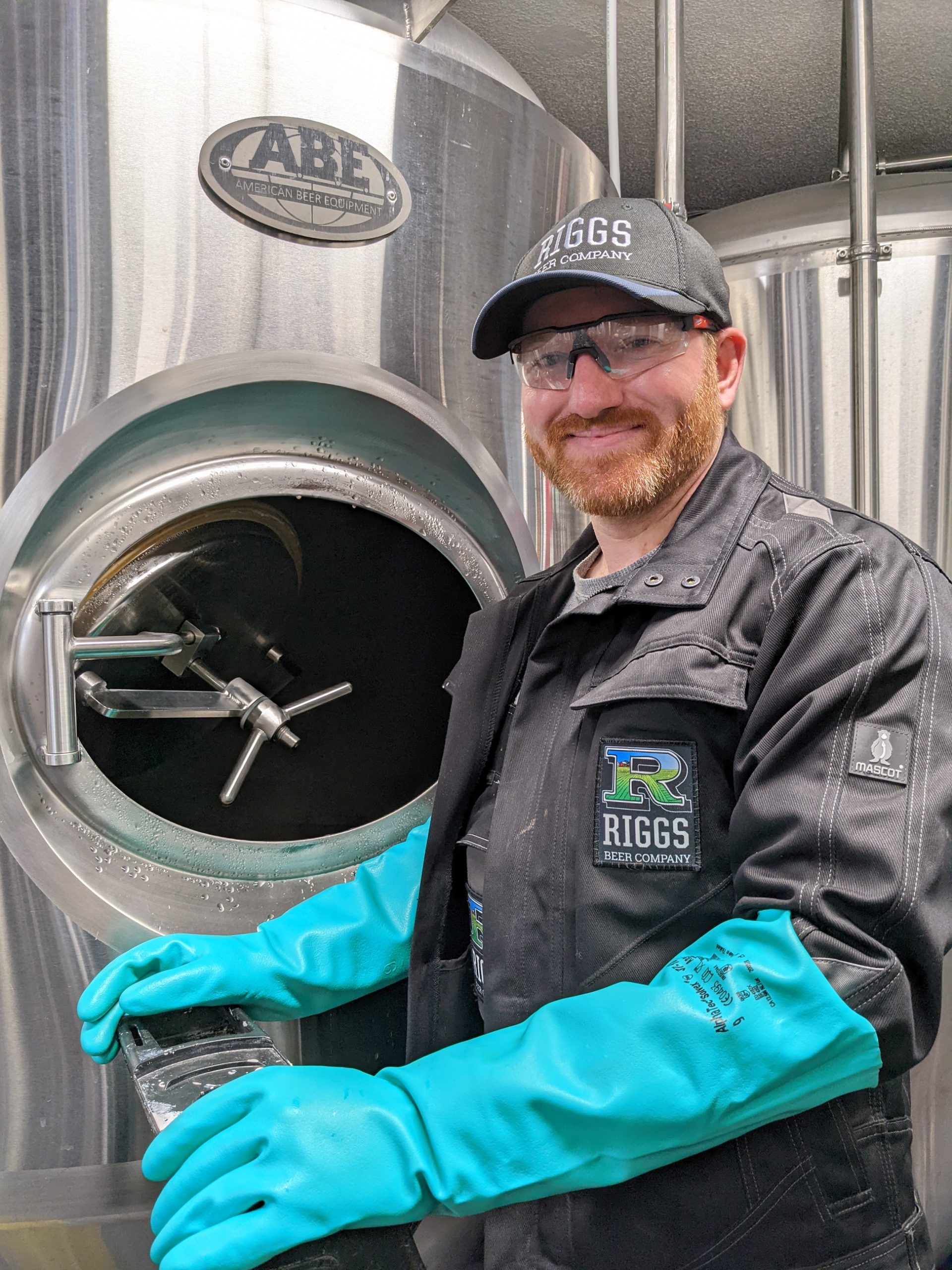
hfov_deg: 51.4
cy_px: 635
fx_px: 990
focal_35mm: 27
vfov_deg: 65.3
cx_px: 476
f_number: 1.73
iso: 49
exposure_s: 1/30
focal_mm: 4.38
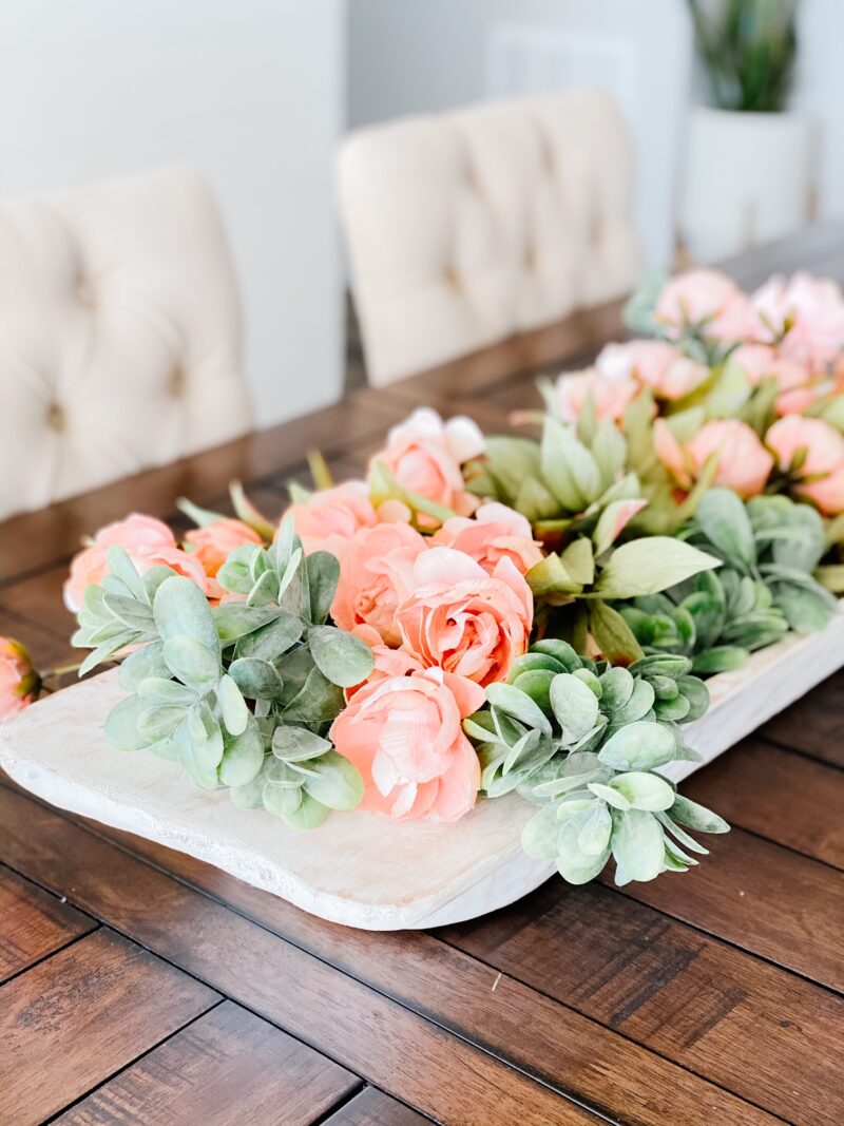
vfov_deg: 36.8
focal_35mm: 52
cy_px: 563
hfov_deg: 28.0
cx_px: 422
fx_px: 1691
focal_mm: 6
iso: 64
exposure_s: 1/120
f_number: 2
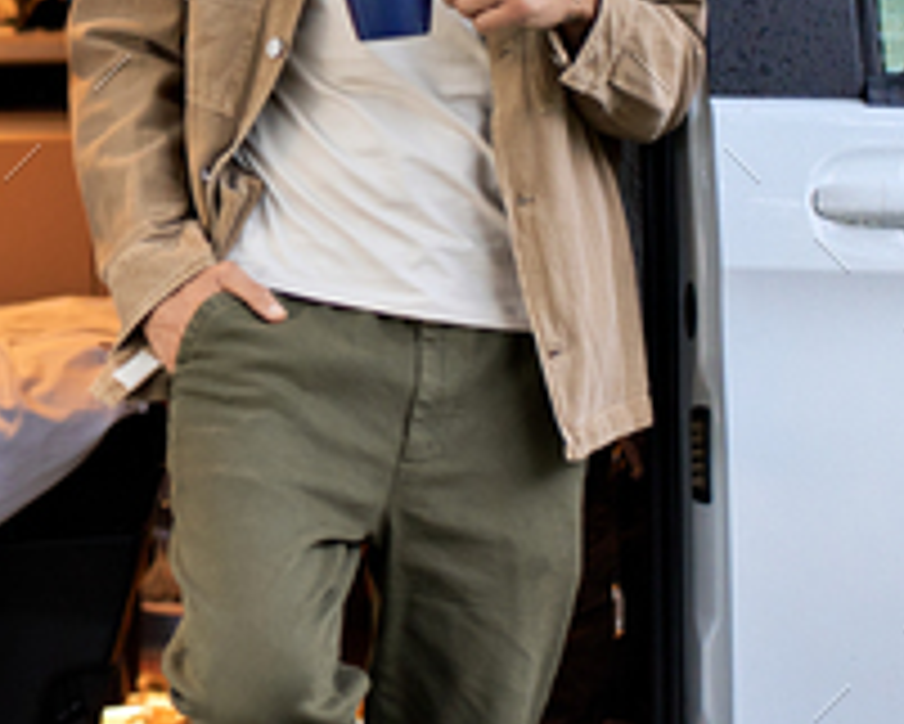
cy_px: 11
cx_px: -315
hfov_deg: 8.1
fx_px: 6264
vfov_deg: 6.6
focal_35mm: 234
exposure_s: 1/125
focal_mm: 85
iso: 1250
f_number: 1.8
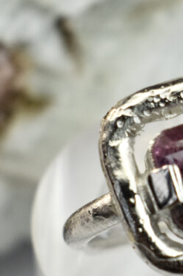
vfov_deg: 7.9
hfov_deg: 5.2
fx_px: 1992
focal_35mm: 261
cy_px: 74
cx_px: 230
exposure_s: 1/250
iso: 200
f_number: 8
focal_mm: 42
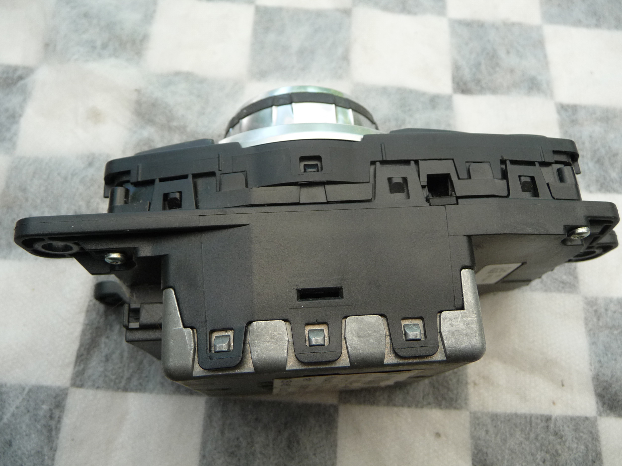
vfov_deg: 48.2
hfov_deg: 61.7
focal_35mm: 29
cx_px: 312
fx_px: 521
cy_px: 237
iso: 100
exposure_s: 1/100
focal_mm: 4.7
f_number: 3.3
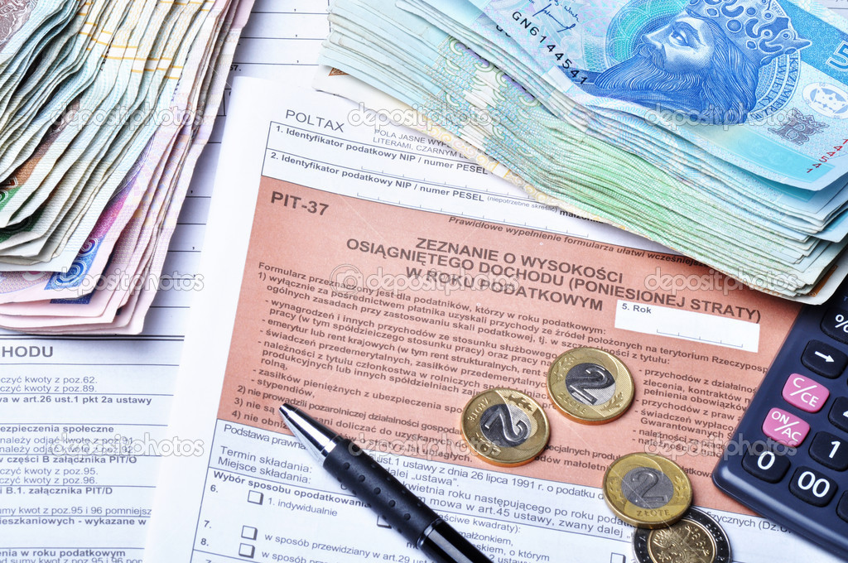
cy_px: 282
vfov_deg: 10.1
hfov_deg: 15.2
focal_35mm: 135
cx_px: 424
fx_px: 3176
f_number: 29
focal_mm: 90
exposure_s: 1/160
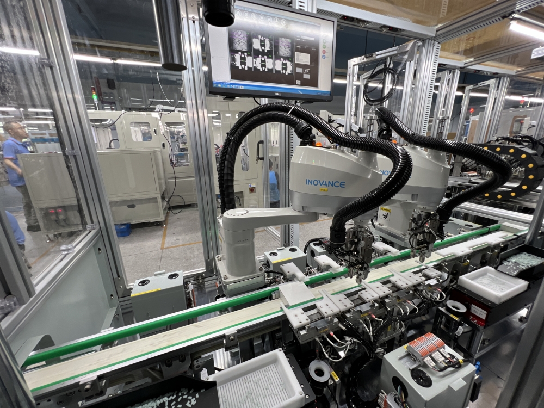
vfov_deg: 89.9
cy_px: 204
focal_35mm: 13
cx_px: 272
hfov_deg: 106.2
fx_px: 204
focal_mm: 1.57
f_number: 1.8
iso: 125
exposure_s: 1/50
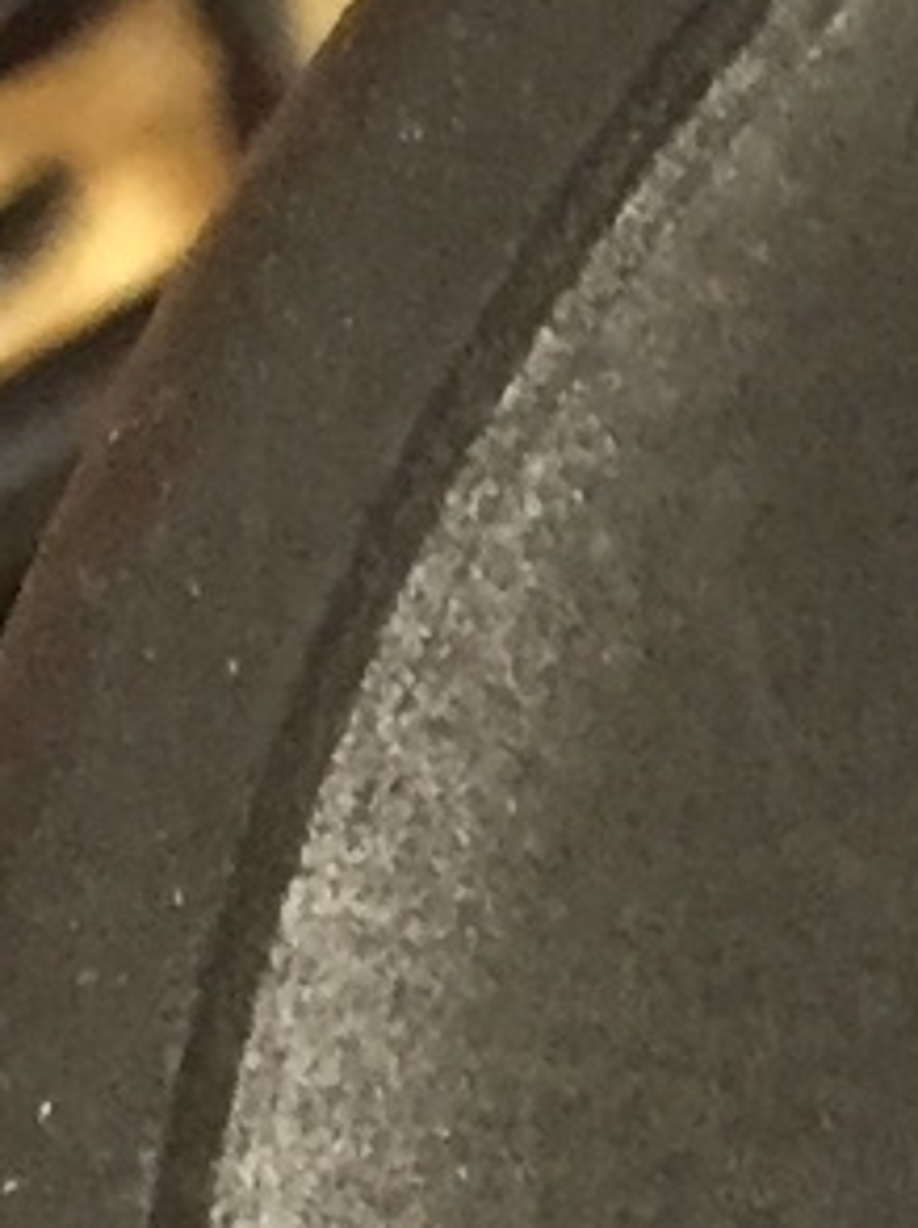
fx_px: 7194
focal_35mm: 203
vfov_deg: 9.7
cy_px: 1090
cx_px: 3014
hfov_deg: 6.5
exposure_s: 1/25
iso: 250
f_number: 2.2
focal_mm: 4.15
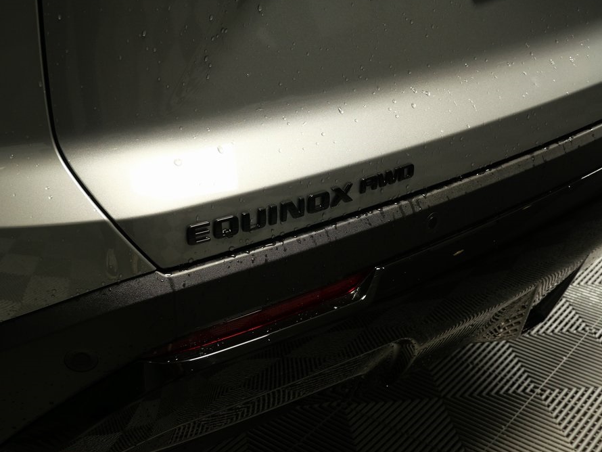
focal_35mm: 46
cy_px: 196
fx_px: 800
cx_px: 281
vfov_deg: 31.5
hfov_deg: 41.2
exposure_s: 1/200
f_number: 5
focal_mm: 20
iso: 400
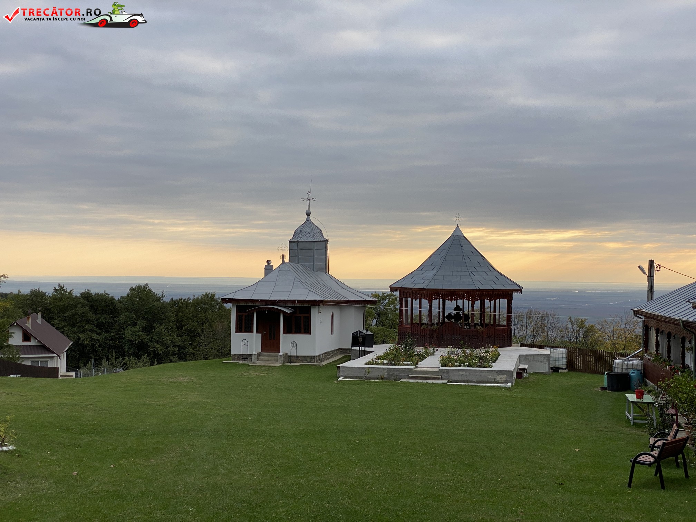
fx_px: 1046
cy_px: 261
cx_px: 348
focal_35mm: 52
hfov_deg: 36.8
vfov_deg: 28.0
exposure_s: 1/343
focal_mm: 6
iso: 20
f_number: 2
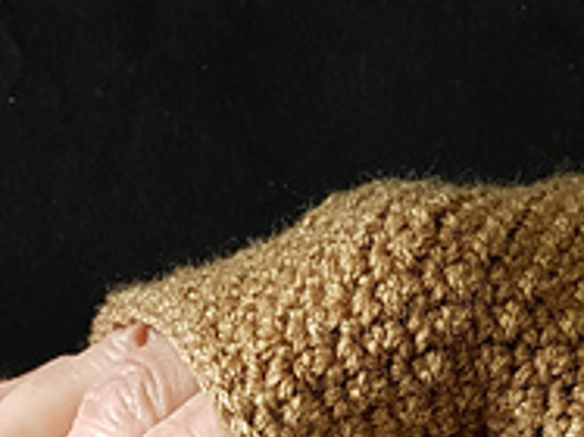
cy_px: 699
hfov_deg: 22.0
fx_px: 1501
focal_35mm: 89
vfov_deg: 15.1
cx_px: 359
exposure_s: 1/10
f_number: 1.7
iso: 250
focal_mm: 4.2
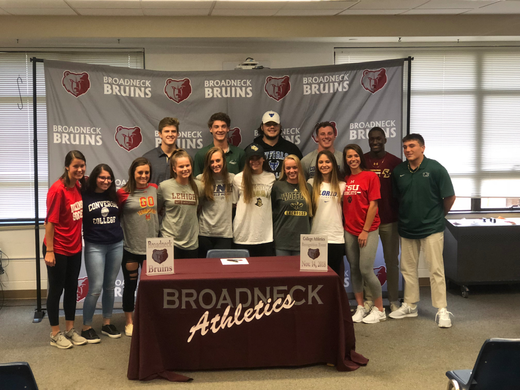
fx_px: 856
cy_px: 195
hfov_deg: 33.8
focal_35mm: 57
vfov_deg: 25.7
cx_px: 260
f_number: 2.8
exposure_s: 1/60
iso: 640
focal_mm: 6.6
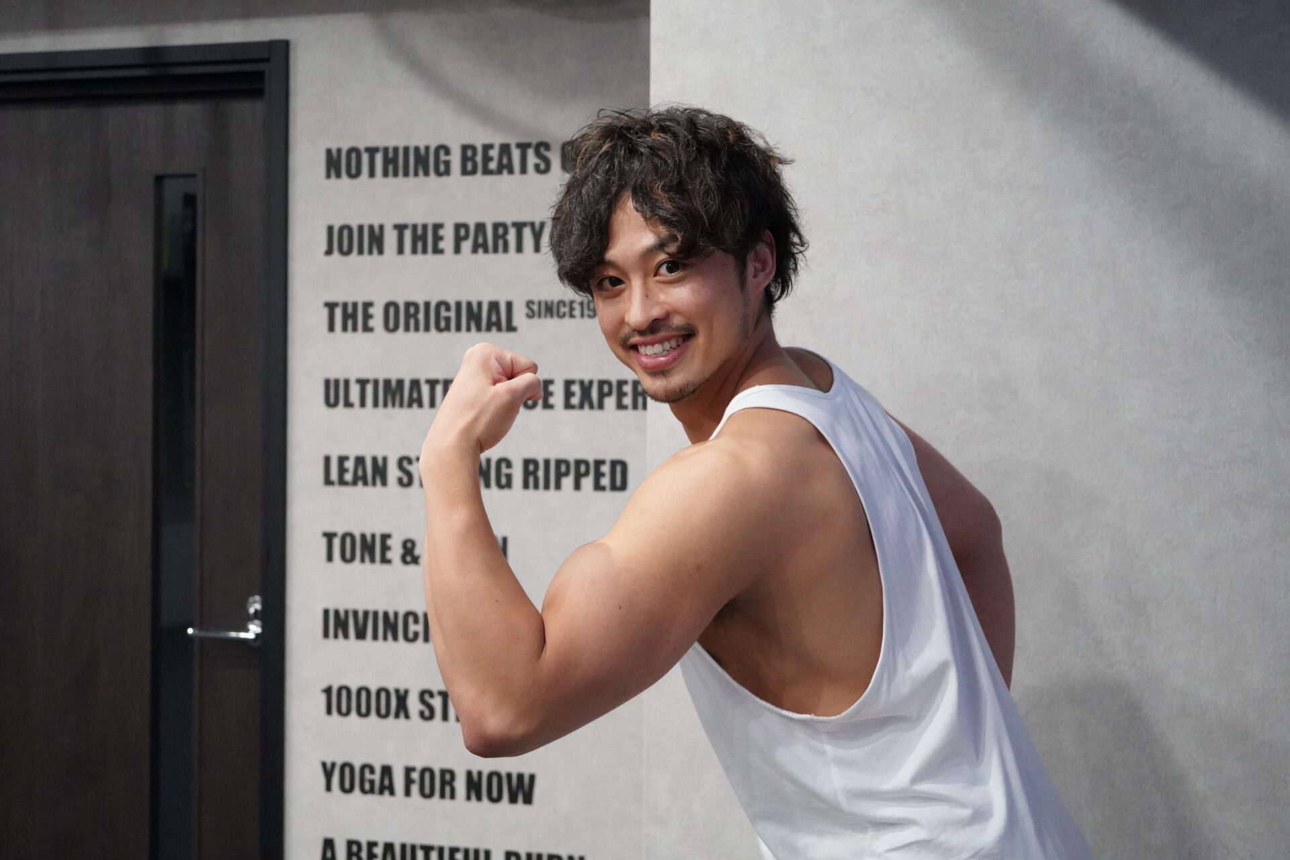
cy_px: 430
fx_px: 2150
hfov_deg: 33.4
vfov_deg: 22.6
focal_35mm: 60
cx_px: 645
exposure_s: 1/250
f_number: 5.6
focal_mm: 60
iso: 12800
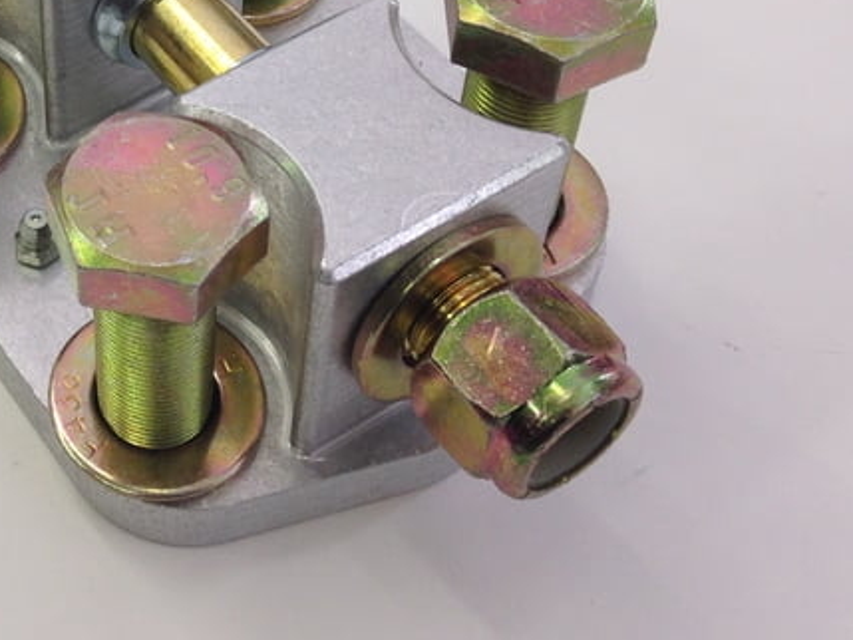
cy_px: -3
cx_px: -8
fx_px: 1799
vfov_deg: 19.6
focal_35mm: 73
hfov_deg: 25.3
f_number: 2.4
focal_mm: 4.12
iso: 50
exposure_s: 1/60
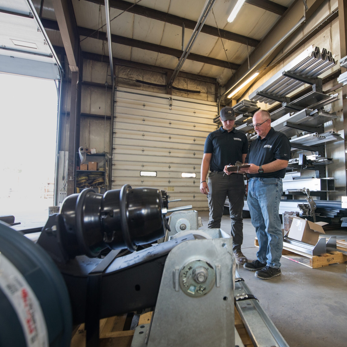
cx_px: 218
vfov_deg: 74.8
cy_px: 179
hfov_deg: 73.5
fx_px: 227
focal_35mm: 20
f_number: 3.2
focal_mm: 15
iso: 800
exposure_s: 1/160
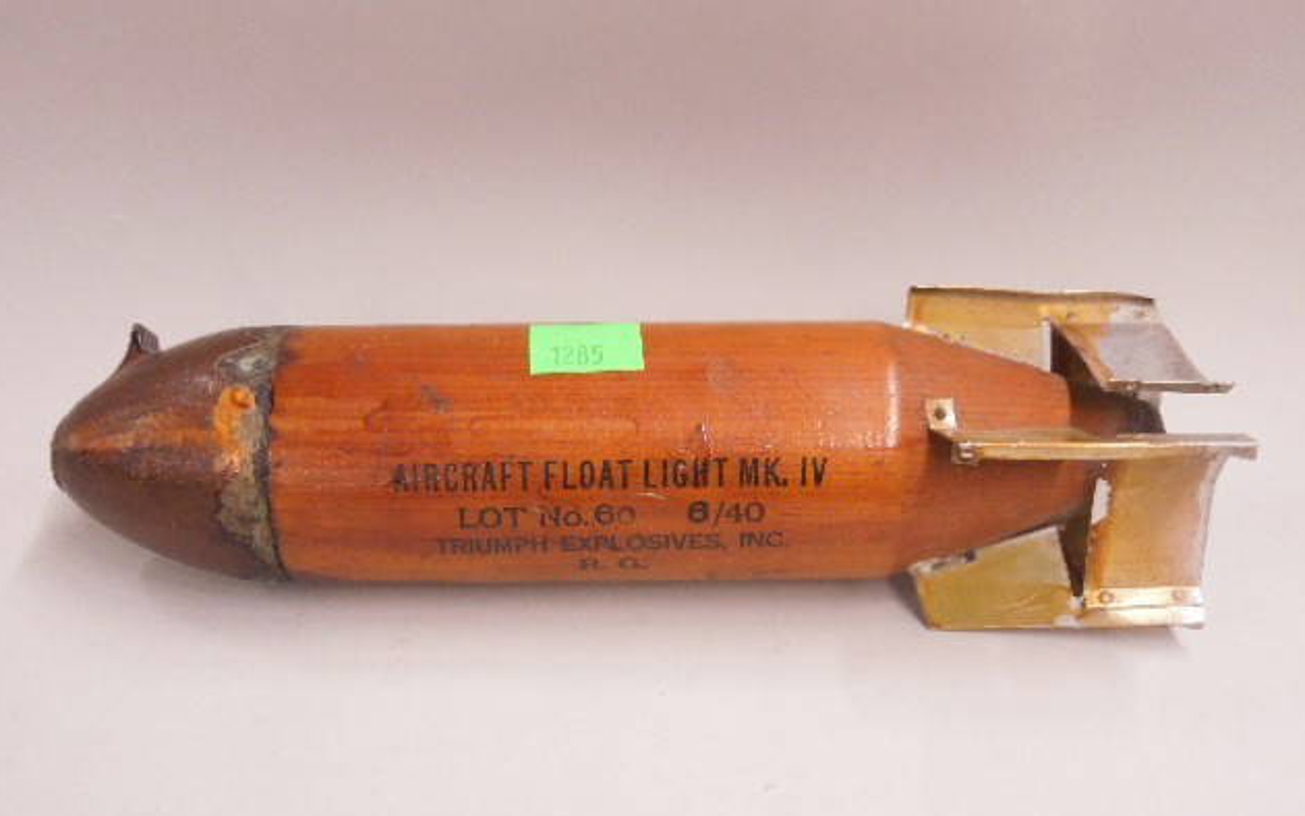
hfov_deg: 47.2
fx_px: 1494
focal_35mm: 42
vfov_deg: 30.5
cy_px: 480
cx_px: 652
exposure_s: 1/60
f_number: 3.8
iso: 800
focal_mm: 7
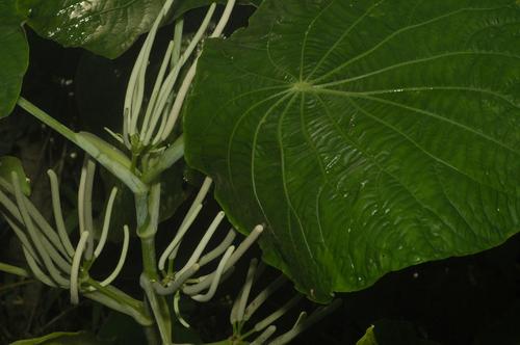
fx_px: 1991
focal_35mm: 138
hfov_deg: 14.9
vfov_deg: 9.9
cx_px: 260
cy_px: 172
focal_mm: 92
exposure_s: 1/180
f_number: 22
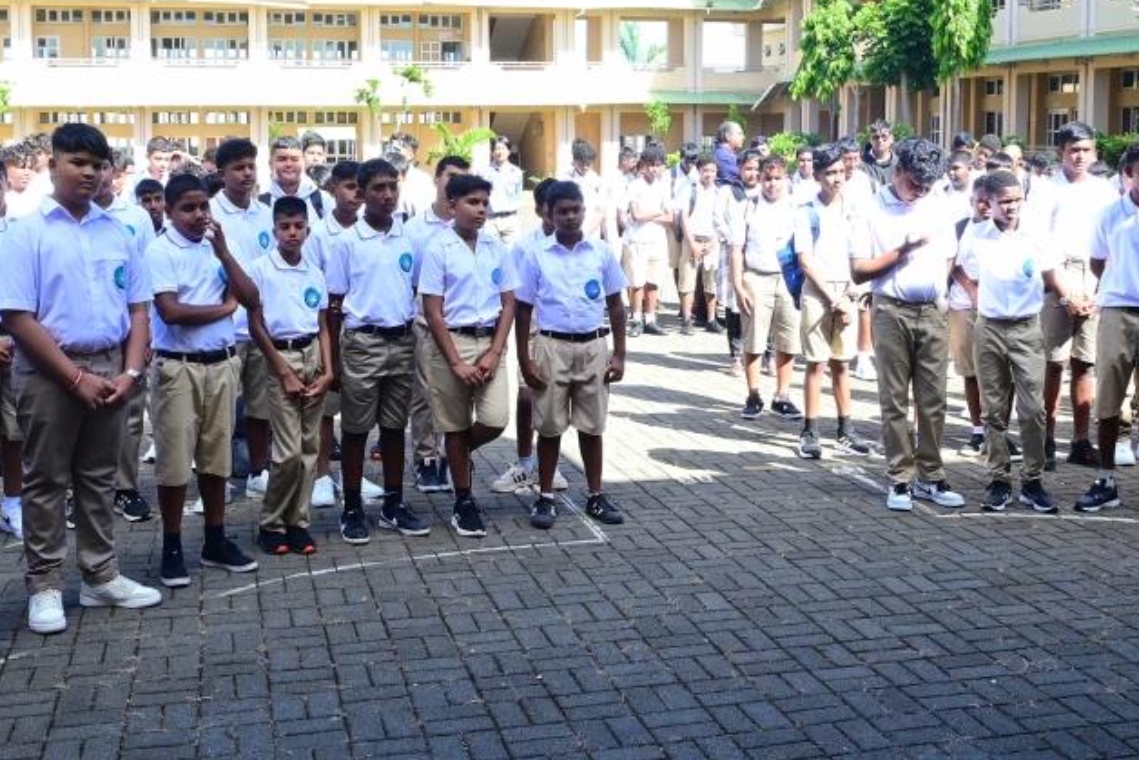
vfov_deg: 30.3
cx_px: 573
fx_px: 1392
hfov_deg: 44.5
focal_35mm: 44
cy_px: 249
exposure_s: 1/200
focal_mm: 18
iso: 640
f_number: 10
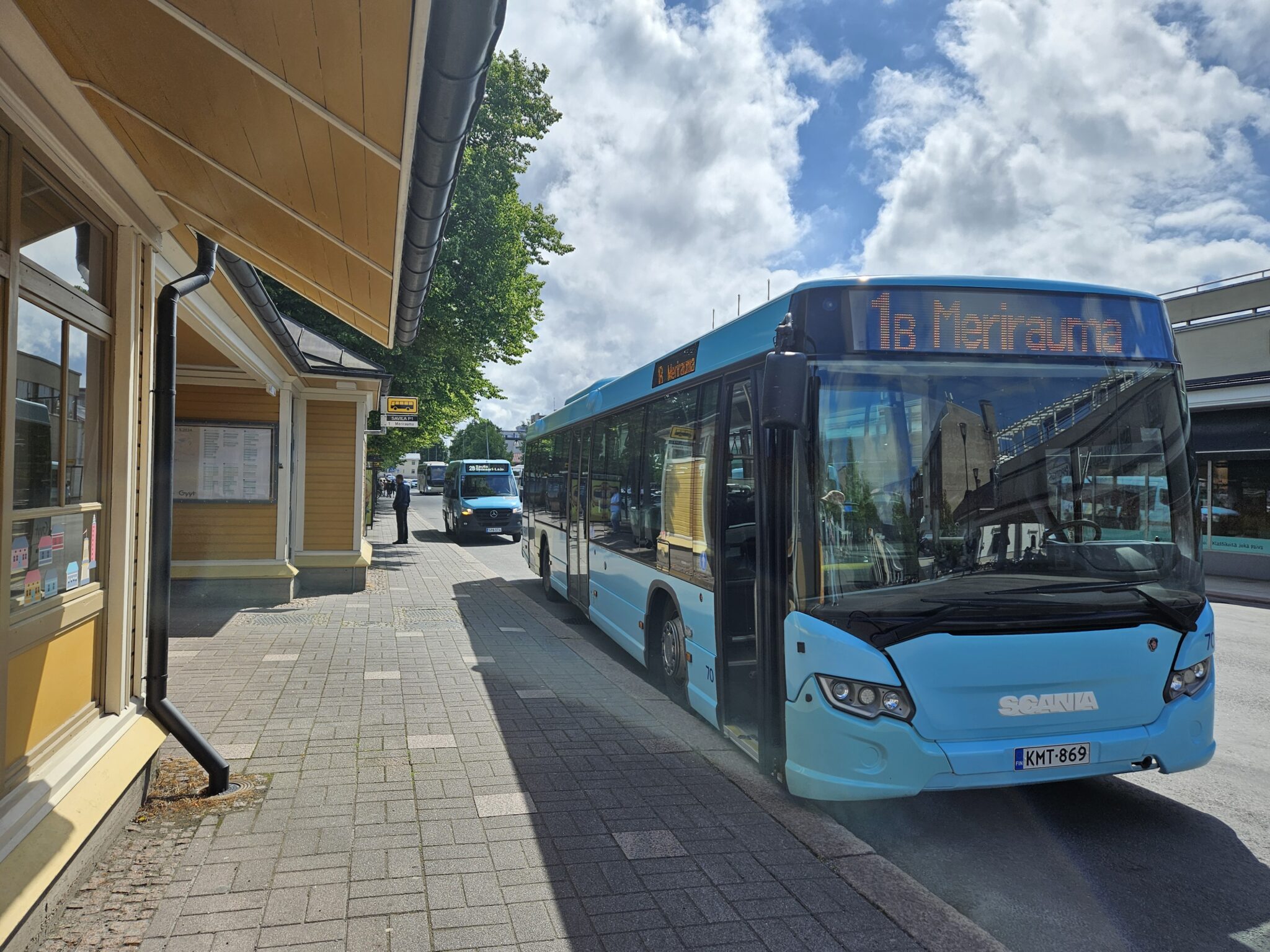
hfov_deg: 73.9
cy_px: 476
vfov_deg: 58.9
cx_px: 635
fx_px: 844
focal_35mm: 23
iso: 25
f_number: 1.8
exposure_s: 1/2021
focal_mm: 5.4
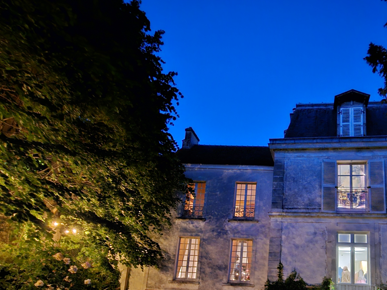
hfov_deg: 72.6
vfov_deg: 57.0
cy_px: 228
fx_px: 246
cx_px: 276
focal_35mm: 22
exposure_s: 1/7
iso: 1600
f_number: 2.2
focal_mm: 2.2
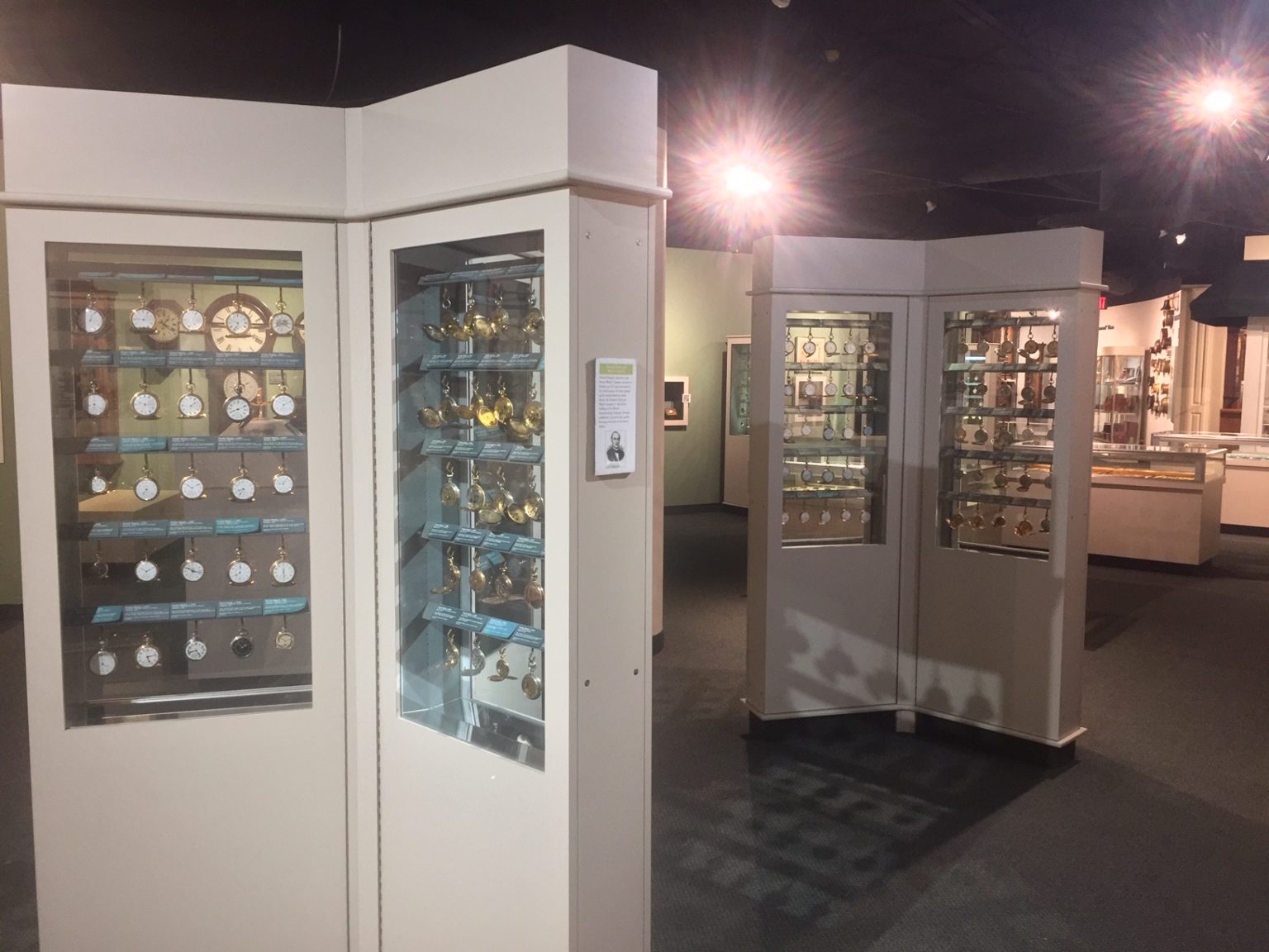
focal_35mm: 29
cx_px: 634
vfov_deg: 48.2
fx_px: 1063
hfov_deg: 61.7
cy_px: 476
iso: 200
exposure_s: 1/30
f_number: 2.2
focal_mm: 4.15
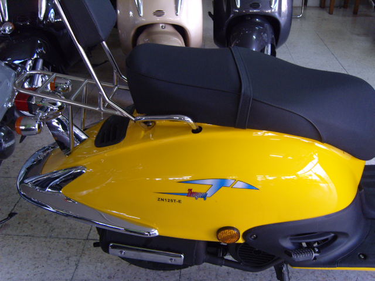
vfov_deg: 40.7
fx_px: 379
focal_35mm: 35
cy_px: 140
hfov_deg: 52.6
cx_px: 188
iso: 200
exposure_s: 1/30
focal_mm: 7.4
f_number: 2.8
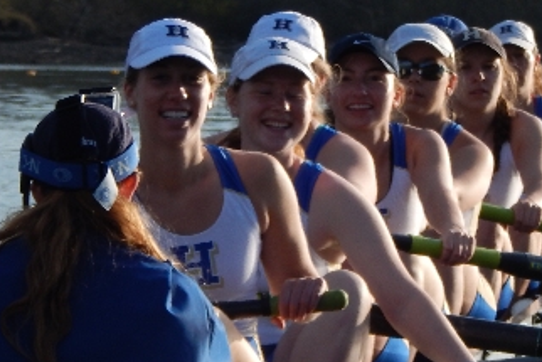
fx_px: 7561
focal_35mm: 502
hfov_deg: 4.1
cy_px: 389
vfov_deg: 2.7
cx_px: 249
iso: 125
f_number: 5.6
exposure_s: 1/500
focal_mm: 41.7
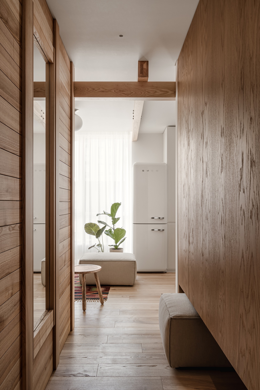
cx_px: 130
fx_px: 320
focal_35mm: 30
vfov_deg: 62.8
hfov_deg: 44.2
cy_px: 195
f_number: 13
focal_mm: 29.5
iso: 160
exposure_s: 1/15
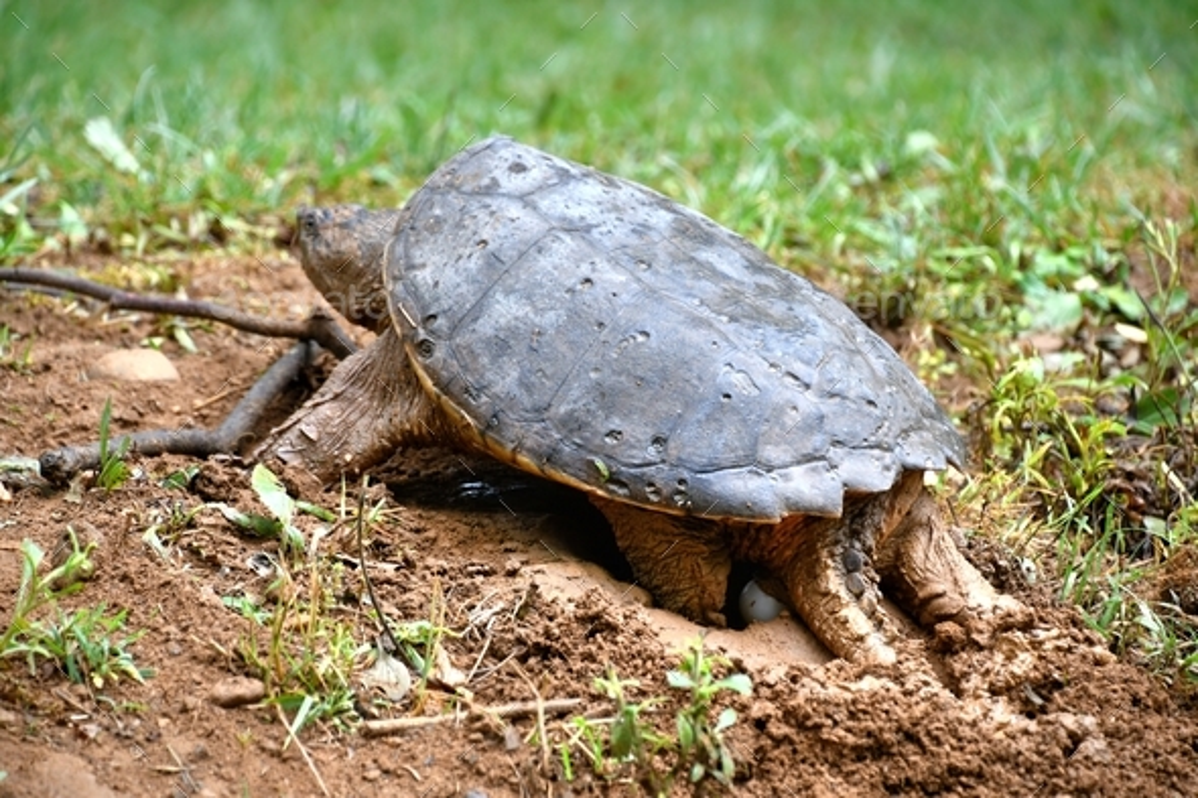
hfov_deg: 7.4
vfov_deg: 4.9
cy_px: 399
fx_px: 9231
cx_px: 599
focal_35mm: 278
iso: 320
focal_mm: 185
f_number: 6
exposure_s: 1/80
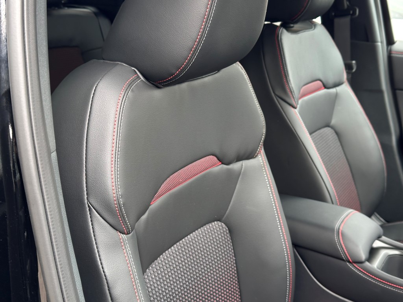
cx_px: 202
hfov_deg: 39.7
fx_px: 559
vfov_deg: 30.3
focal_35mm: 48
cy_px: 151
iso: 80
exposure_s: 1/86
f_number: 1.78
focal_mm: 6.86
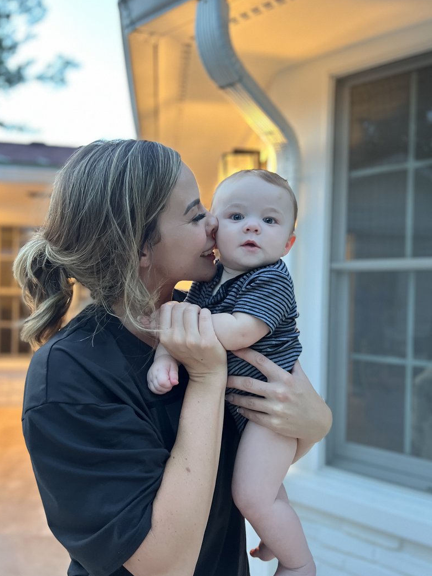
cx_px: 213
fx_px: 449
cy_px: 294
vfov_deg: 65.3
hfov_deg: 51.4
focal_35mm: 27
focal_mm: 5.7
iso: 320
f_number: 1.5
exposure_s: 1/60
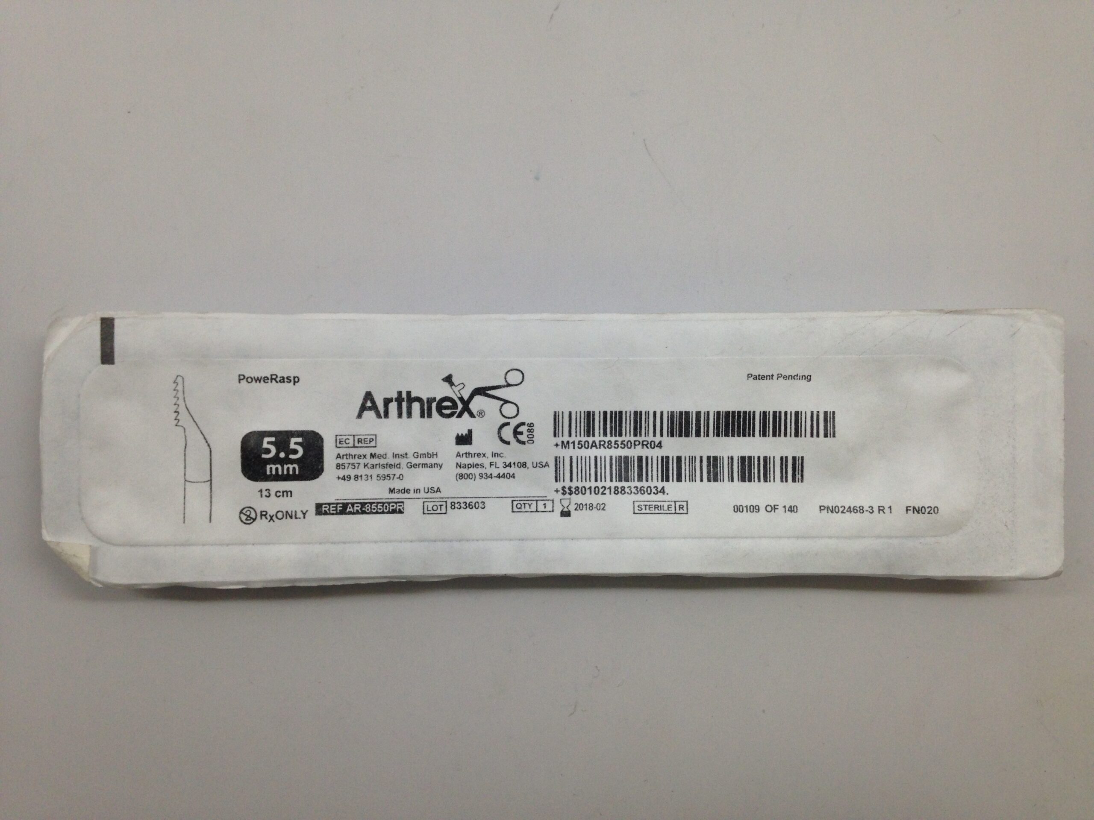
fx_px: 1043
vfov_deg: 42.9
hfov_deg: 55.4
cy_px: 410
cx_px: 547
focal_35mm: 33
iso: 80
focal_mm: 4.12
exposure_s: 1/120
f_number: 2.4
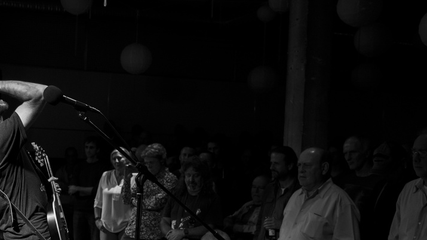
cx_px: 78
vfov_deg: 18.7
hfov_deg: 31.9
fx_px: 725
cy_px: 171
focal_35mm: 64
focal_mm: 27
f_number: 3.2
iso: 2000
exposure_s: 1/200
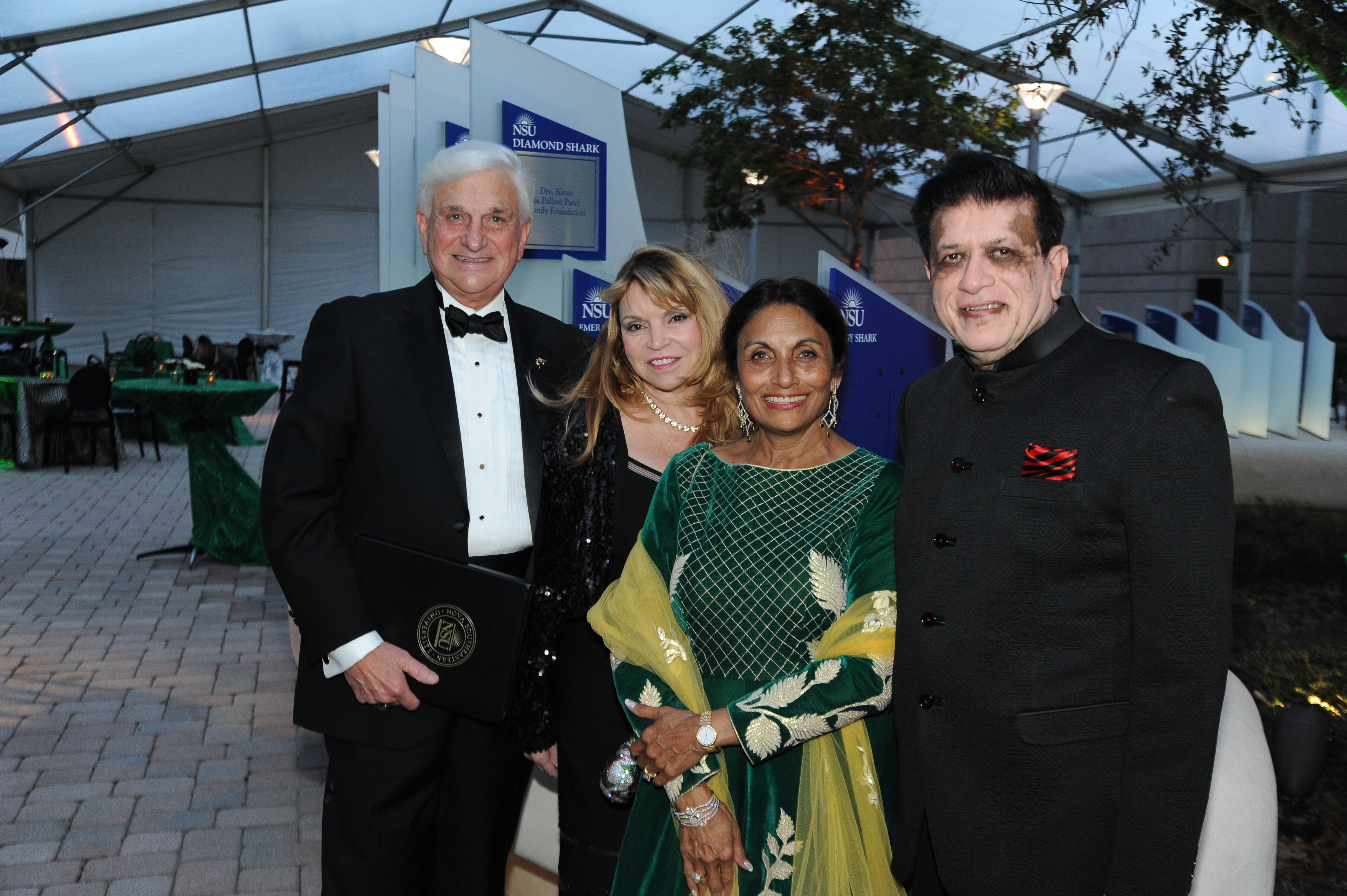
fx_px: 1421
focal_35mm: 38
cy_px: 448
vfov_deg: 35.0
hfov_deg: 50.7
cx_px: 674
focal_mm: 38
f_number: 5
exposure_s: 1/60
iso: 1600
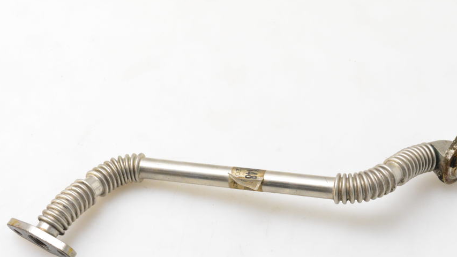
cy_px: 163
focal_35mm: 83
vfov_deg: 14.6
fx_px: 1006
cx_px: 254
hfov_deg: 25.6
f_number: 9
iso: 6400
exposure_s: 1/320
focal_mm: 44
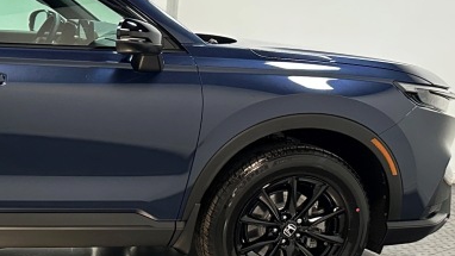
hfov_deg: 27.3
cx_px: -60
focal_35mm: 70
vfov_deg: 16.9
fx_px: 845
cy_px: 252
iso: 500
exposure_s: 1/60
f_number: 1.78
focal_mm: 6.86
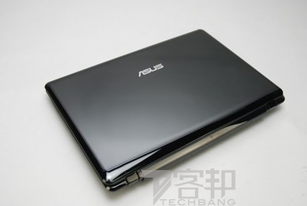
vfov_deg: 32.4
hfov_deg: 46.8
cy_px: 102
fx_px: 355
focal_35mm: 42
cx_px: 155
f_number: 5.6
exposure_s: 1/60
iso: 200
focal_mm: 27
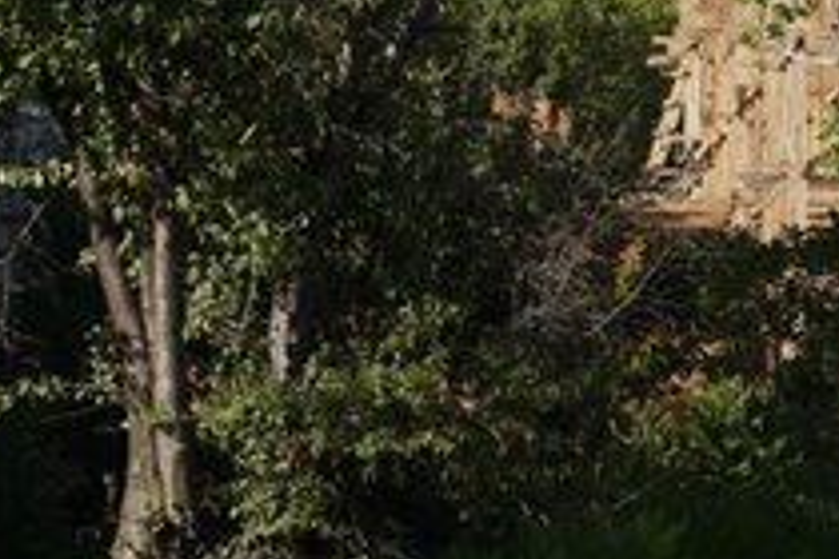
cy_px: -619
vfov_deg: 4.0
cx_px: 2086
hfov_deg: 5.8
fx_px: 7993
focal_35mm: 343
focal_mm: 60
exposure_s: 1/200
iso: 100
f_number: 9
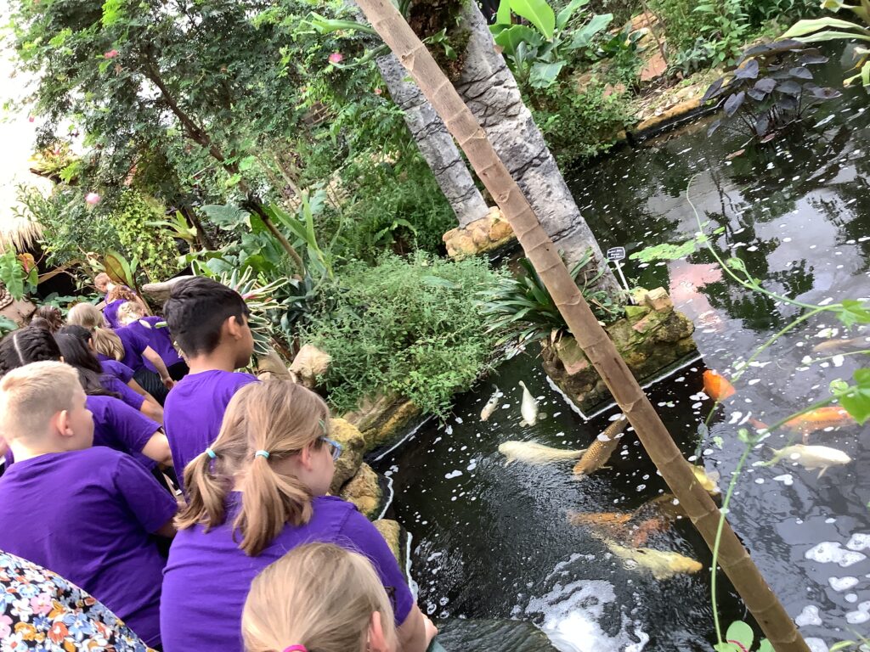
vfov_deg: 45.4
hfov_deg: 58.4
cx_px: 435
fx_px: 779
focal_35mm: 31
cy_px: 326
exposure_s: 1/50
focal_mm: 3.3
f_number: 2.4
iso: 80
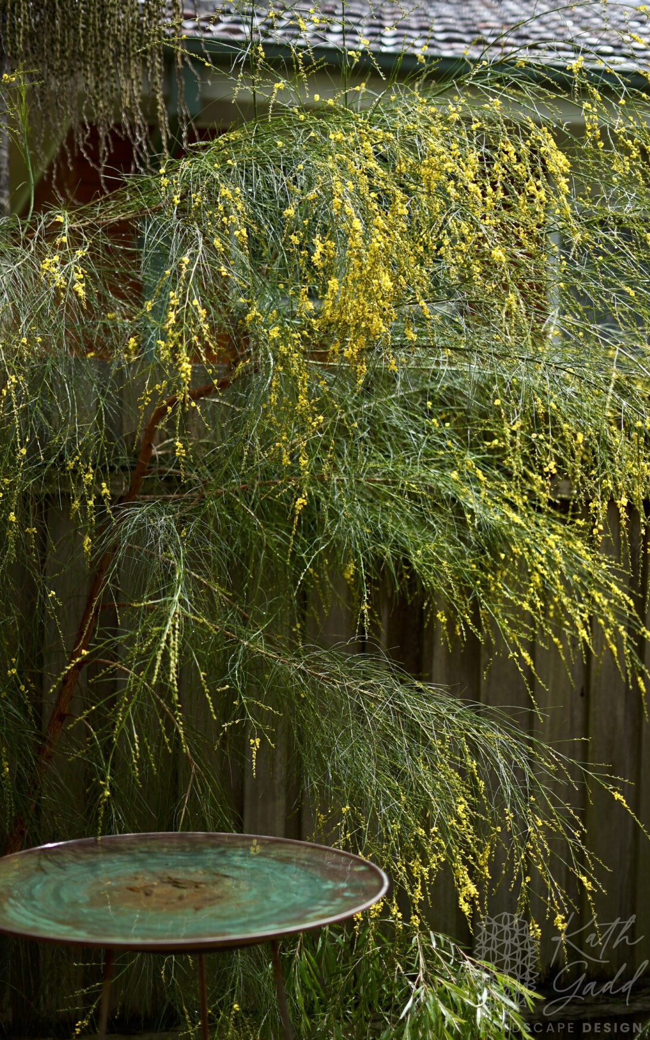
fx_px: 1474
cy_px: 517
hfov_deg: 24.9
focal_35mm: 52
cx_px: 313
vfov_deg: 38.9
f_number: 1.8
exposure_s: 1/2500
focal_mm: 50
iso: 100
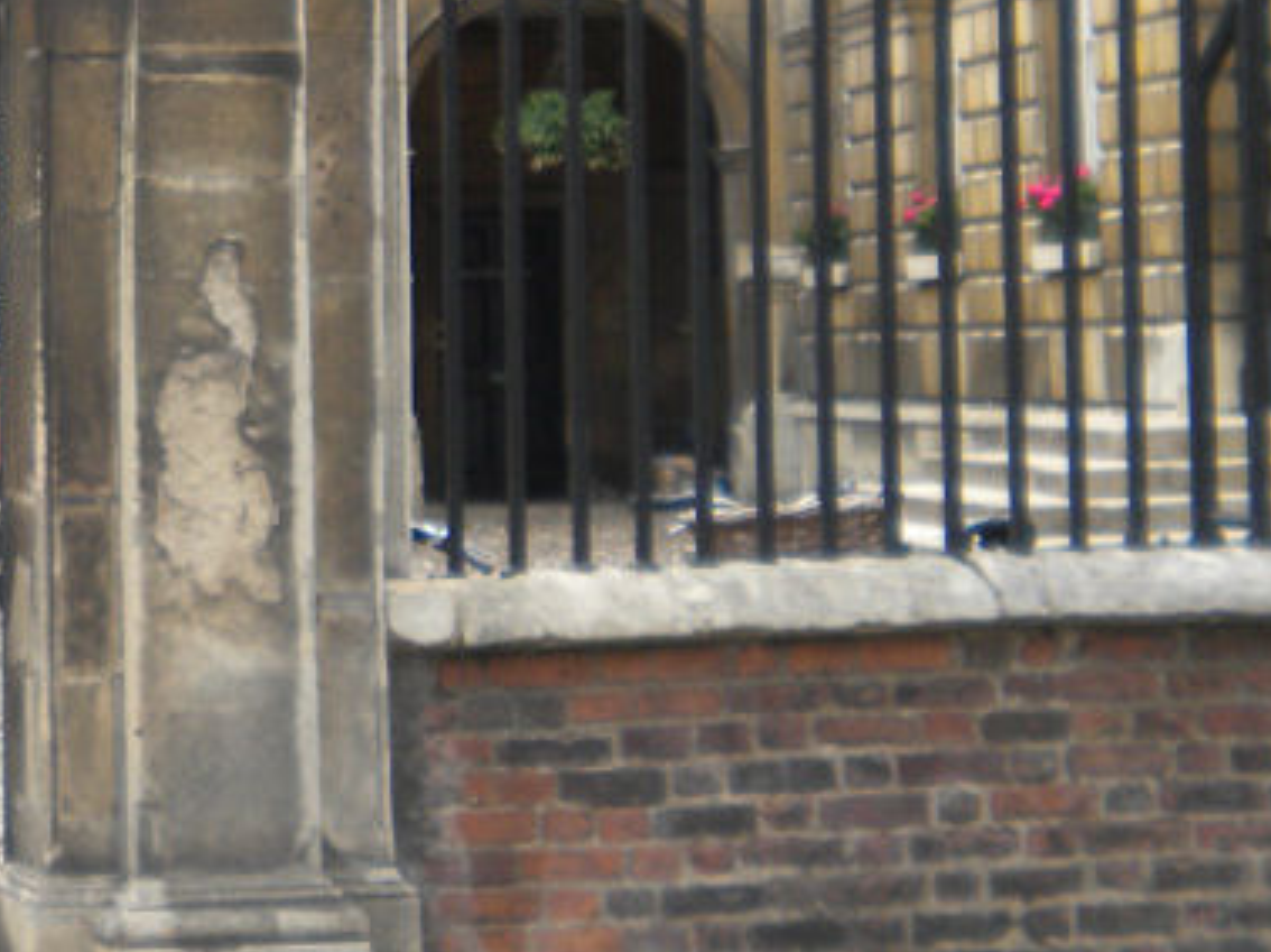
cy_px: 13
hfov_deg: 13.7
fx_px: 5174
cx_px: -168
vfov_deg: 10.4
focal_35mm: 141
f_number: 3.9
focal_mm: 9.3
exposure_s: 1/192
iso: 80
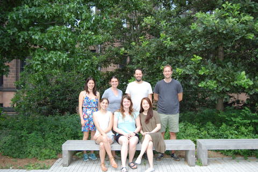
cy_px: 86
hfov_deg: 49.6
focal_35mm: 39
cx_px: 129
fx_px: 279
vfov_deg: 34.1
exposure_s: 1/500
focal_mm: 26
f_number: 4.5
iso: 400
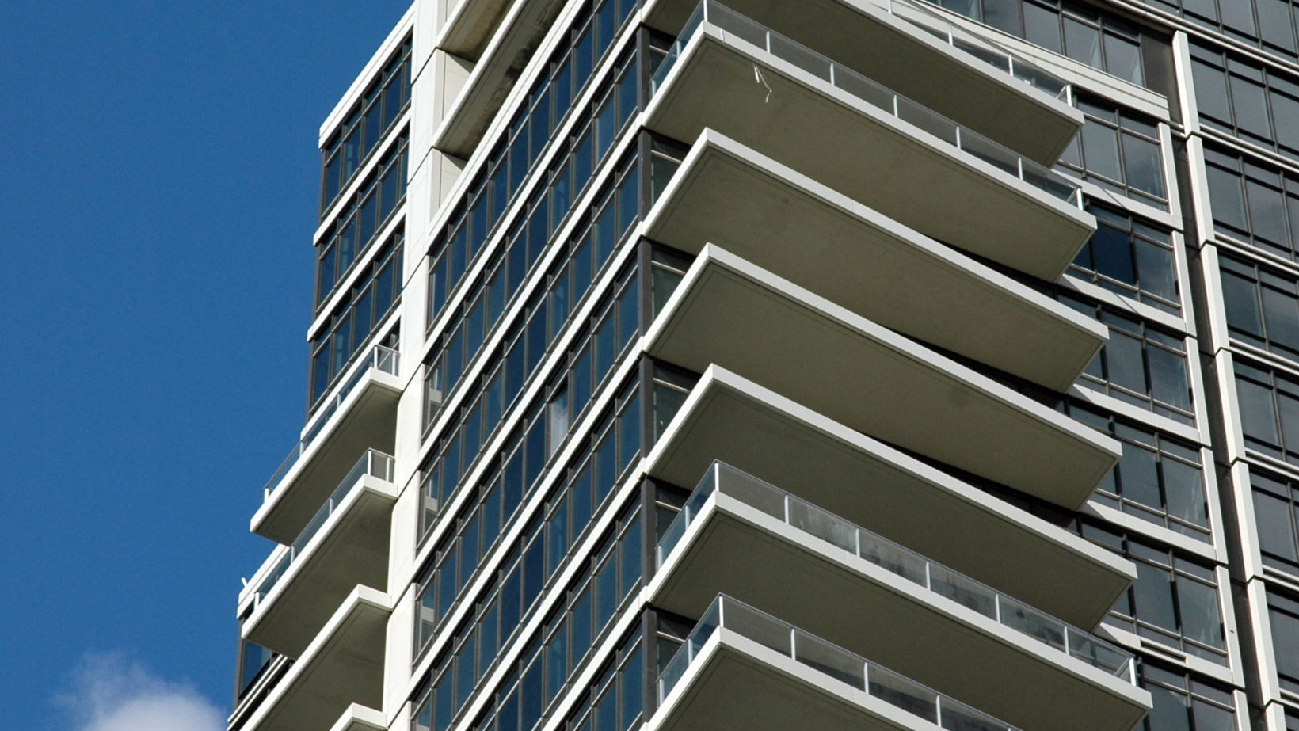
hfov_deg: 14.6
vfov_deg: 8.3
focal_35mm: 147
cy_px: 238
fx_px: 5064
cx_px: 673
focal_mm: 60
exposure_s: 1/250
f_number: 8
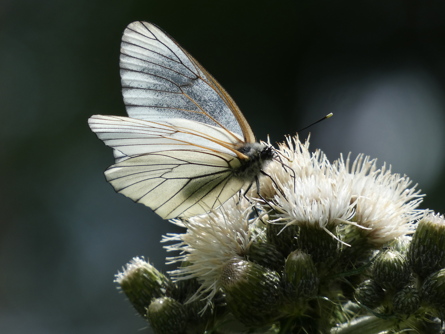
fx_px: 9731
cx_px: 222
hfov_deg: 2.6
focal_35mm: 757
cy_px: 167
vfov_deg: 2.0
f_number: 5.6
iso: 80
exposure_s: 1/320
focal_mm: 135.6
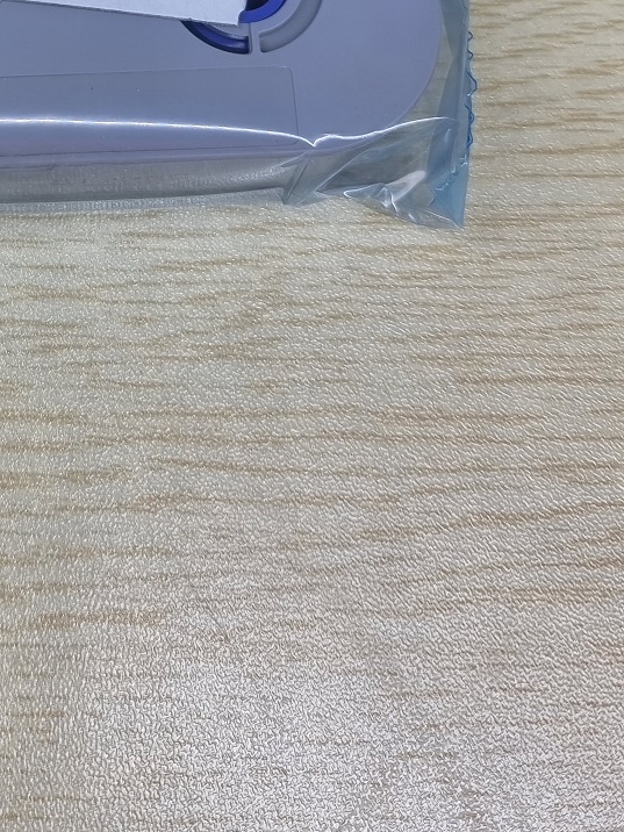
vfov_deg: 26.3
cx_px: 28
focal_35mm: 67
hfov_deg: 21.3
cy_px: -127
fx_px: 1610
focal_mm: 6.7
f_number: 1.8
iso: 50
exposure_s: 1/120
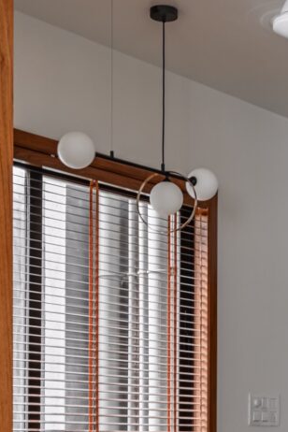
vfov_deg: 21.3
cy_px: 471
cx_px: 330
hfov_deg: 14.6
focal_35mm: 91
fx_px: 1092
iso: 100
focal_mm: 35
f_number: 11
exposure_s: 5
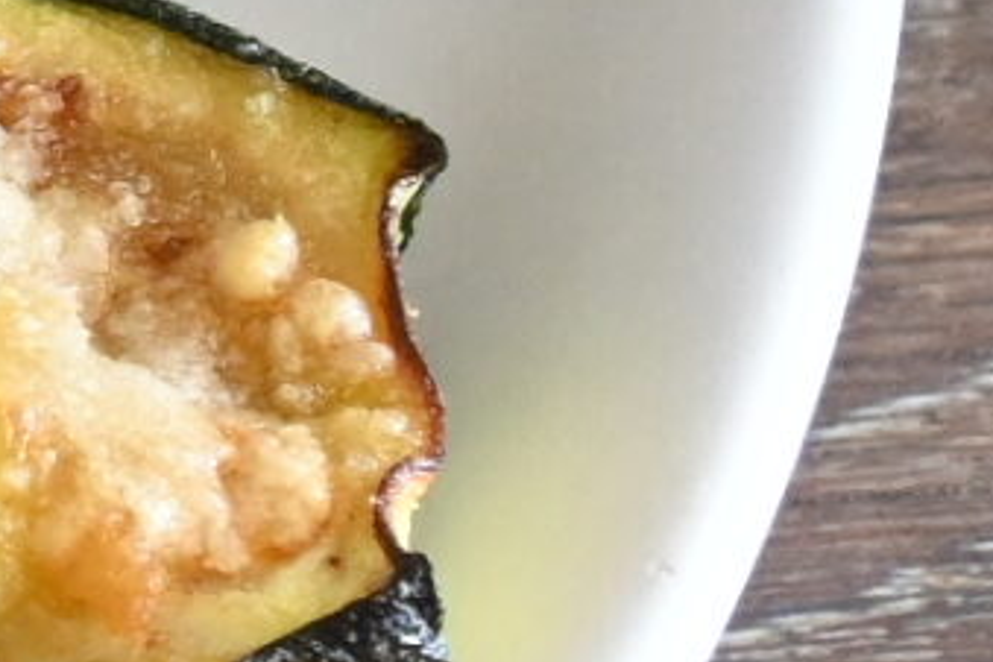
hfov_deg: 5.3
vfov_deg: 3.9
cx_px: -2595
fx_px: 9791
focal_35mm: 355
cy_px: -237
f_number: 9
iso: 1250
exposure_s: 1/40
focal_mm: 31.5
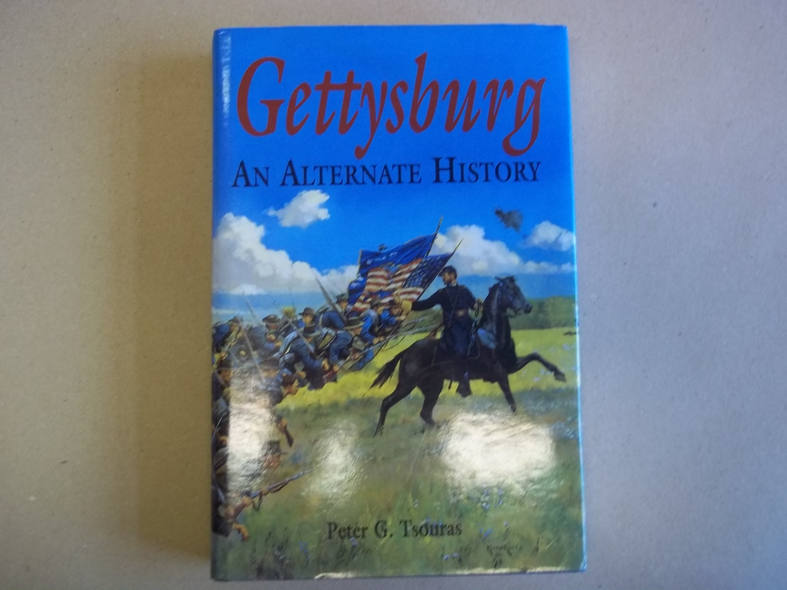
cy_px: 295
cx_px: 394
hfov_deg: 51.4
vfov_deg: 39.7
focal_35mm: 36
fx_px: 818
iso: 160
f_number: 3.1
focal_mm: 6.5
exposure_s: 1/30
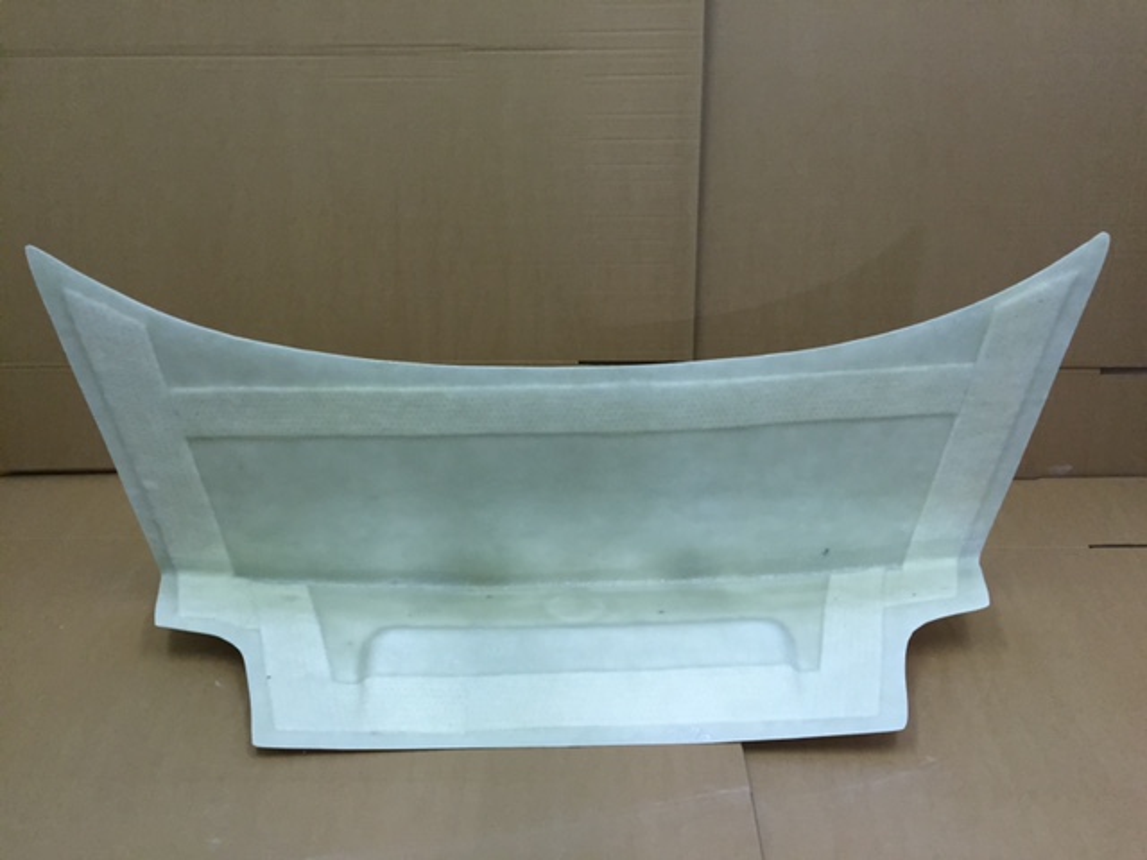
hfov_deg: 61.7
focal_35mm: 29
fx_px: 961
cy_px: 430
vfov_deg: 48.2
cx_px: 574
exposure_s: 1/33
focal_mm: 4.15
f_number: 2.2
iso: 160
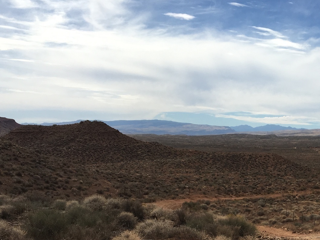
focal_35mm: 55
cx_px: 274
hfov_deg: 33.5
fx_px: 508
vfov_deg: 25.6
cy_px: 222
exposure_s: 1/3663
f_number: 2.2
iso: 25
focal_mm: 4.15
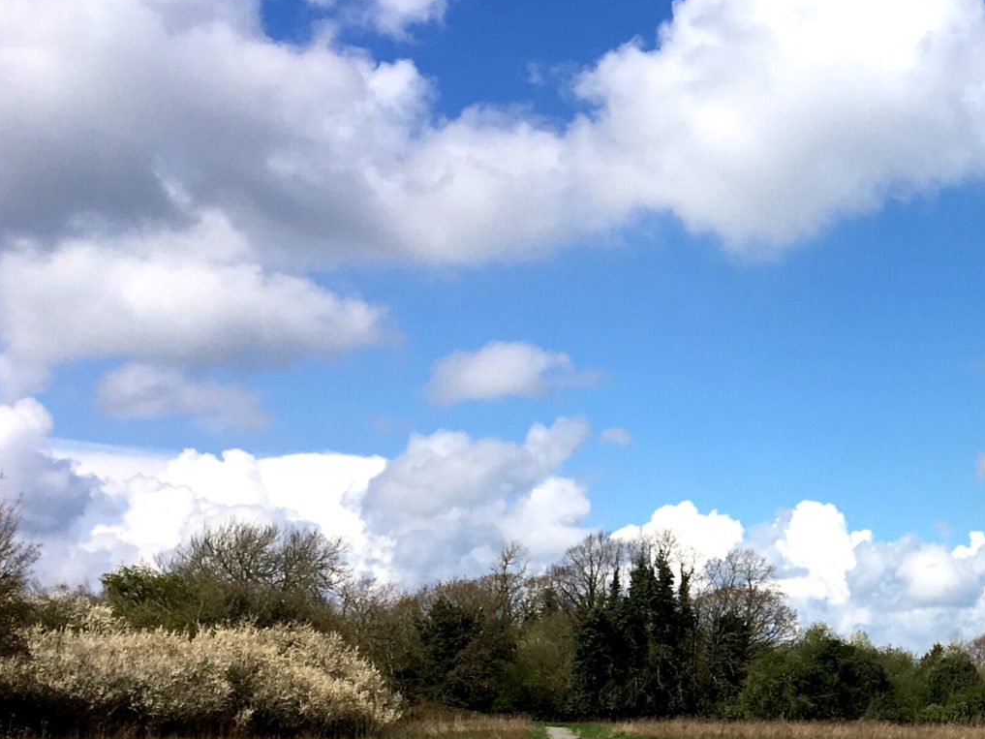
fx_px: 2077
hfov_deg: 24.3
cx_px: 1174
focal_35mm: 73
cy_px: 623
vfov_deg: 19.9
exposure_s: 1/2404
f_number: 2.2
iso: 25
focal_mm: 4.15
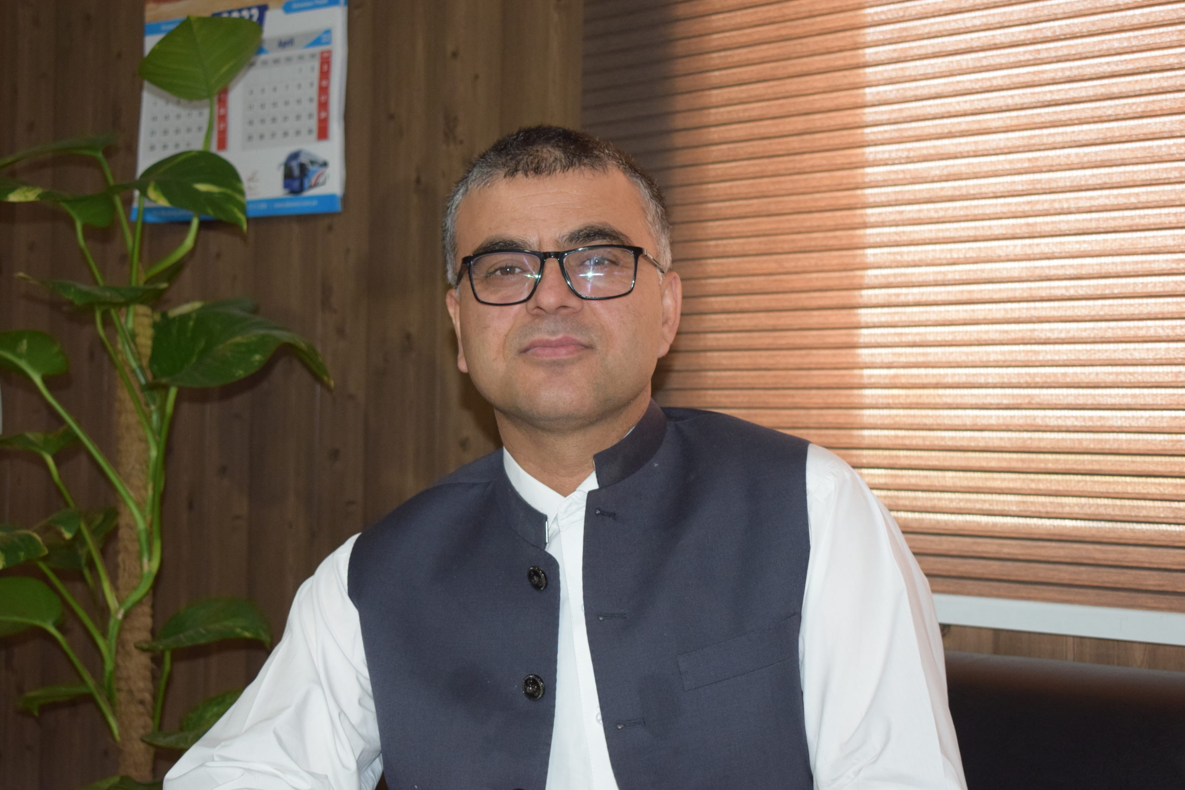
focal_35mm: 69
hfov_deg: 29.2
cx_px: 592
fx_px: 2271
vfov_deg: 19.7
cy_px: 395
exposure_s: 1/60
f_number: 5.3
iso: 1800
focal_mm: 46
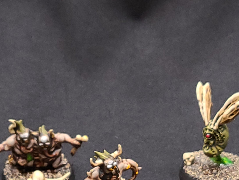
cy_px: 220
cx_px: 179
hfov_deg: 29.8
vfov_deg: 21.2
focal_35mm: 64
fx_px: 442
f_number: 1.8
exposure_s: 1/60
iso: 125
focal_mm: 5.4
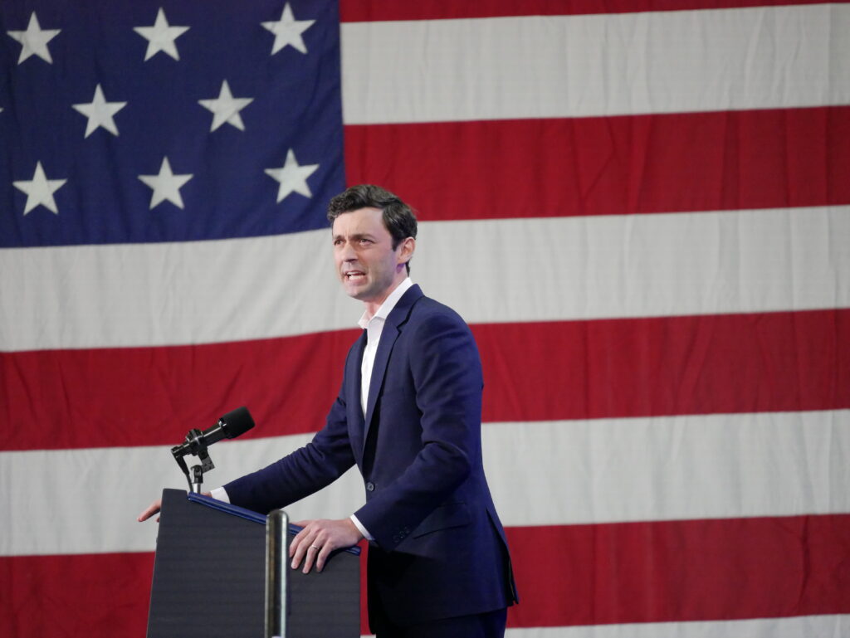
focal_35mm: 300
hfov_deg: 6.6
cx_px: 425
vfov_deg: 5.0
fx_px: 7370
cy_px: 319
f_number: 5.6
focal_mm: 150
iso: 3200
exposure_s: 1/320
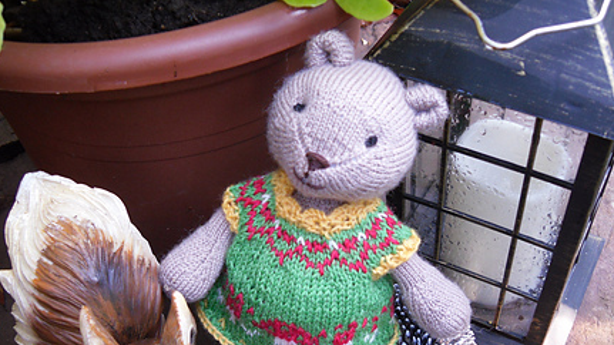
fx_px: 700
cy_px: 232
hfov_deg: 47.4
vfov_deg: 27.5
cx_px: 305
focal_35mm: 43
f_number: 2.8
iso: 160
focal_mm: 6
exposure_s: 1/45
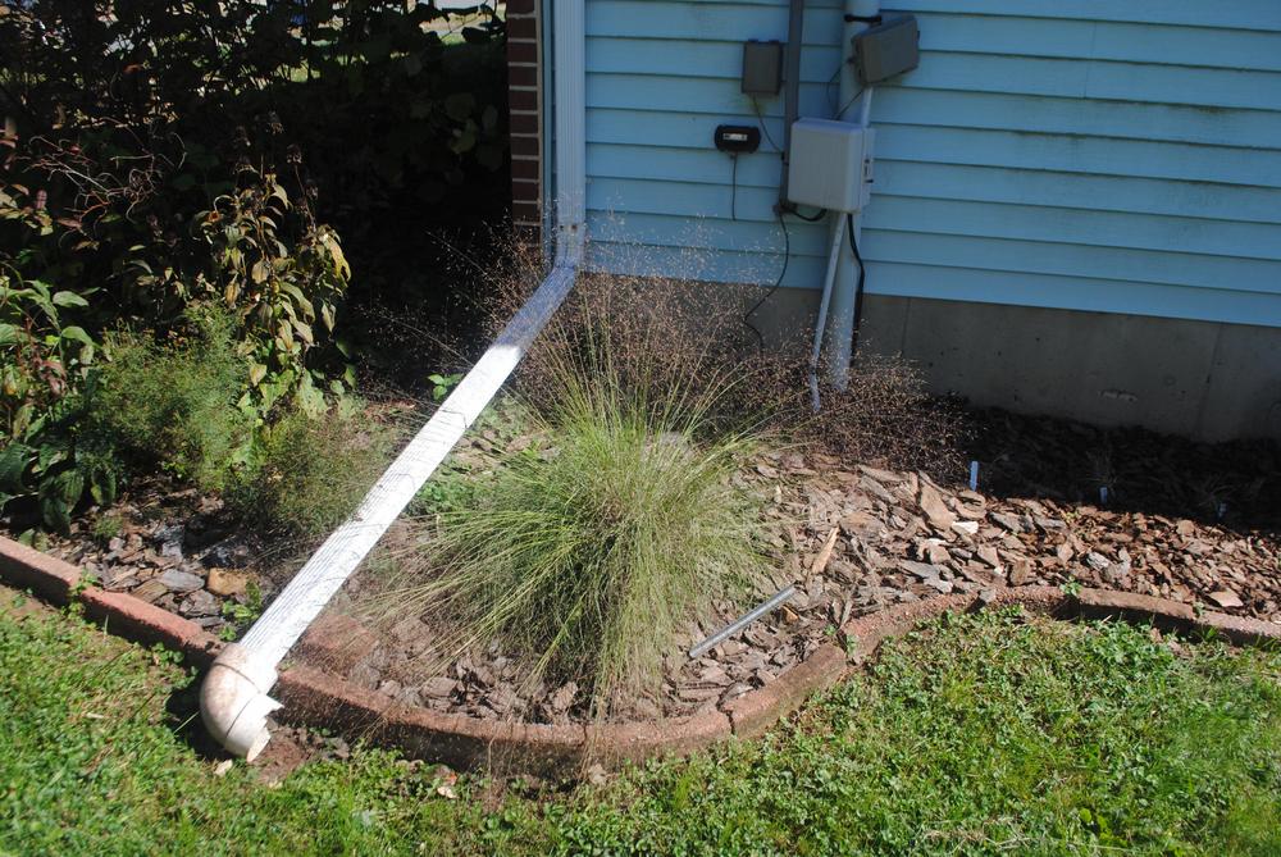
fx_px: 1069
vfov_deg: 43.7
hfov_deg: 61.9
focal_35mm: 30
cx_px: 640
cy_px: 428
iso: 100
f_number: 7.1
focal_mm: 20
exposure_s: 1/200
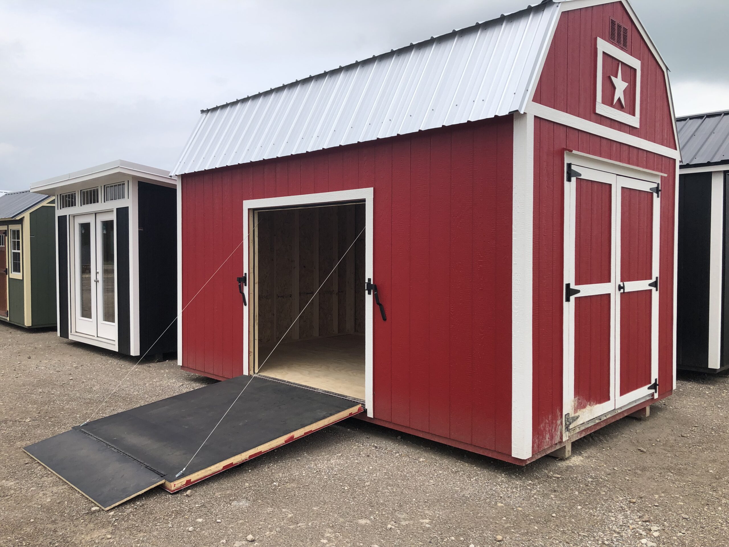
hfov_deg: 63.4
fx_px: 590
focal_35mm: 28
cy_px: 274
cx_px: 364
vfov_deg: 49.7
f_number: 1.8
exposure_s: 1/2208
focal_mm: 3.99
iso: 20
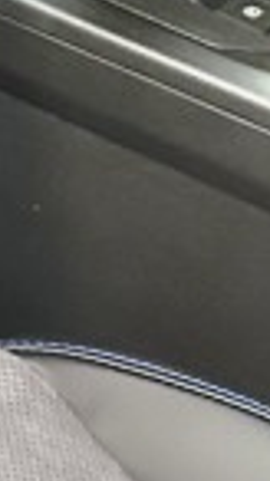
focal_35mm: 184
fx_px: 2345
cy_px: -36
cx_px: -431
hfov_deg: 6.2
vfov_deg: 11.5
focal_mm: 6.86
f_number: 1.78
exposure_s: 1/30
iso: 800
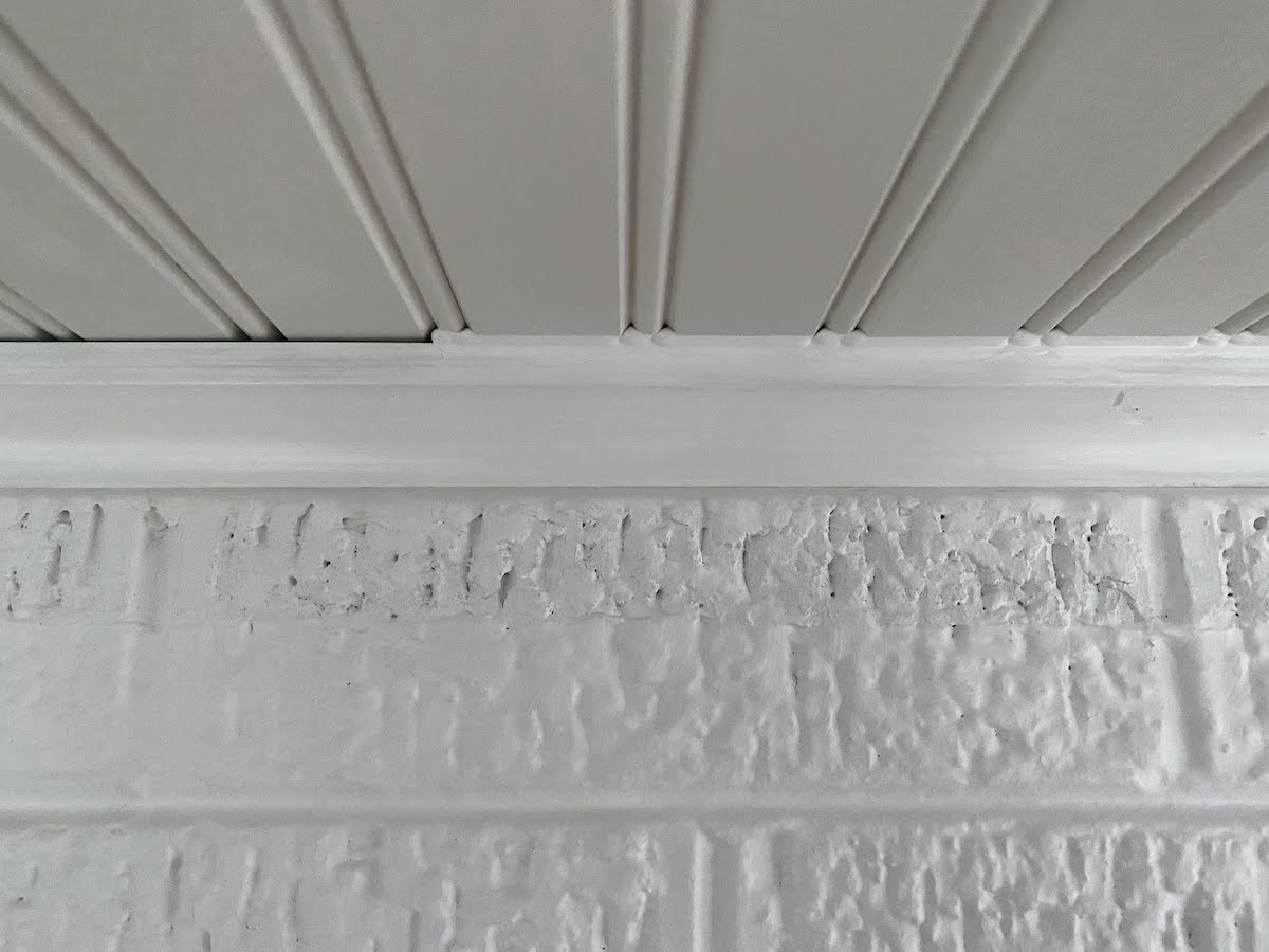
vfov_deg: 53.1
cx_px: 634
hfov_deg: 67.3
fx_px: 953
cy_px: 476
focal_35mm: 26
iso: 500
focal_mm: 4.25
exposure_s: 1/60
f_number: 1.8
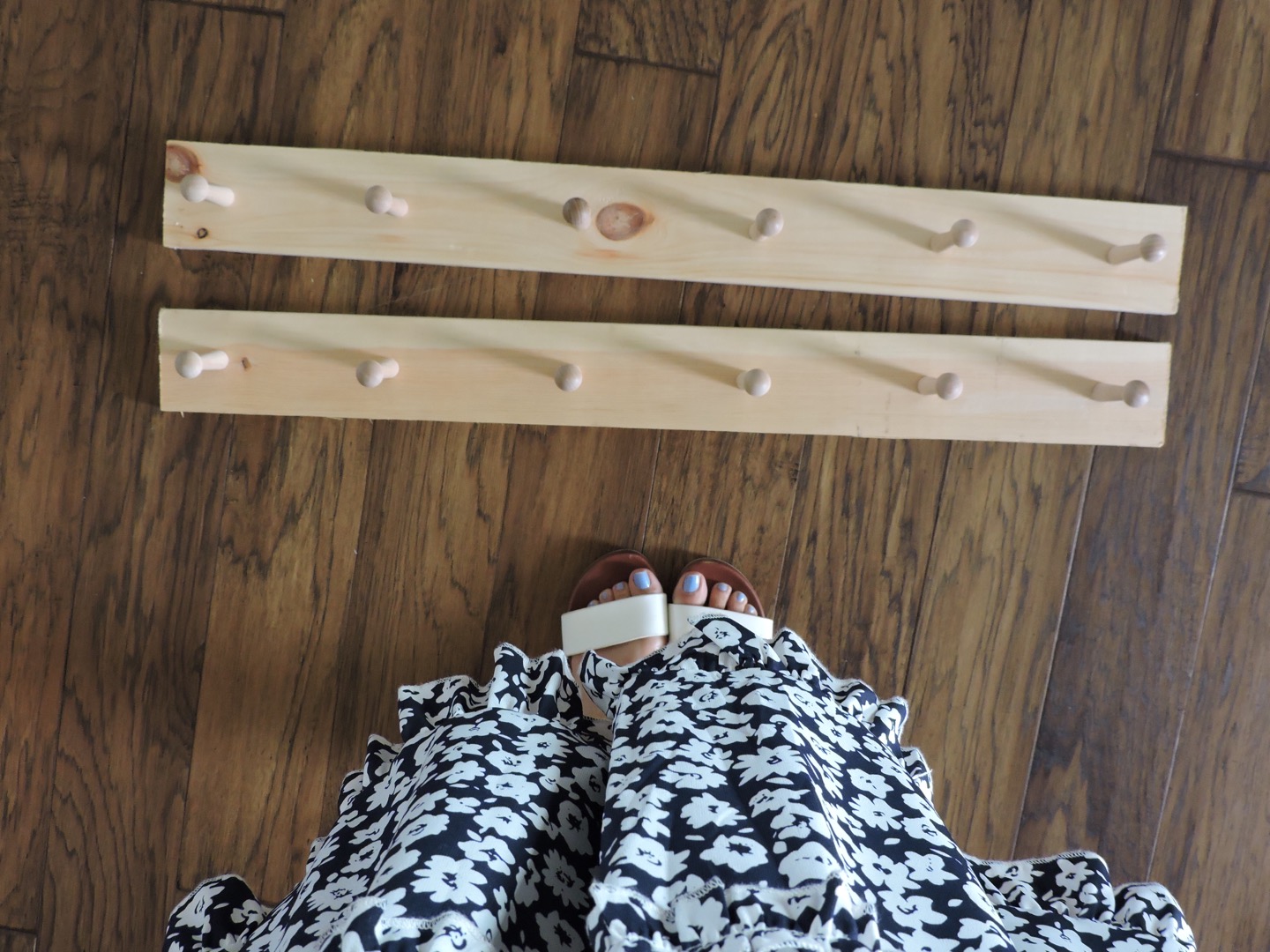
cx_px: 635
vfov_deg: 42.9
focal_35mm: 33
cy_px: 476
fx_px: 1211
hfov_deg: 55.4
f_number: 3.2
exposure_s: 1/25
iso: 400
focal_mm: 5.9
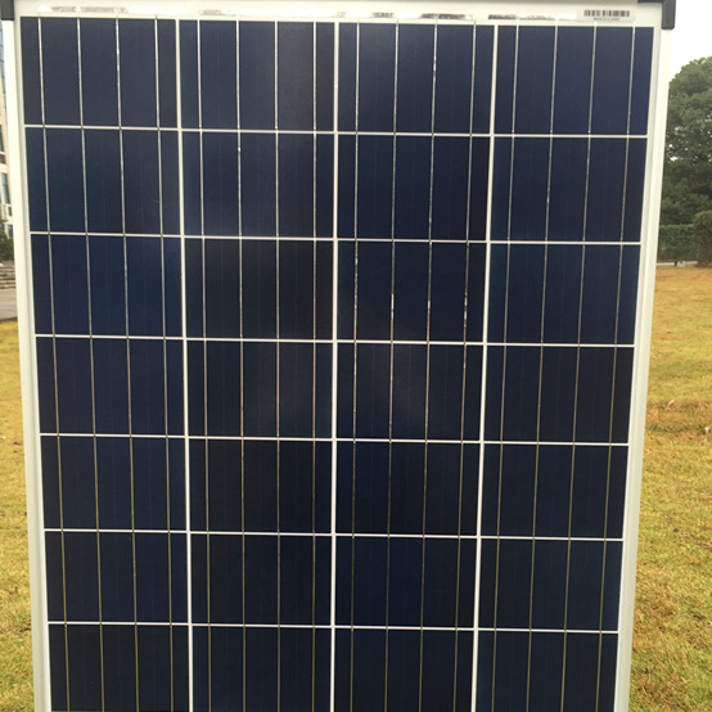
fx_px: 861
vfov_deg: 44.6
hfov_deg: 44.9
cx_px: 344
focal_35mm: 37
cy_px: 445
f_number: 2.2
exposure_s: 1/50
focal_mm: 4.15
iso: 32
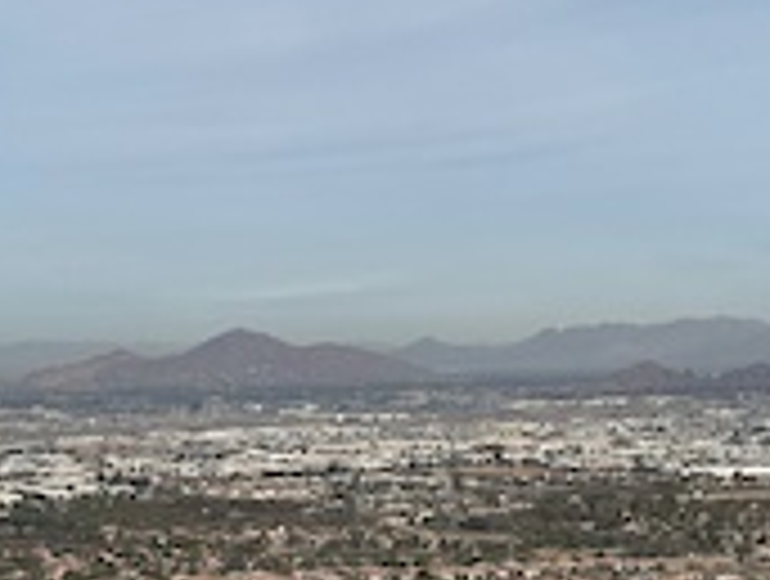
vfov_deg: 13.3
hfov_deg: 17.5
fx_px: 2497
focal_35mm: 112
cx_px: 351
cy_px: 315
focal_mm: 6.76
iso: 80
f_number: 1.78
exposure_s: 1/9091
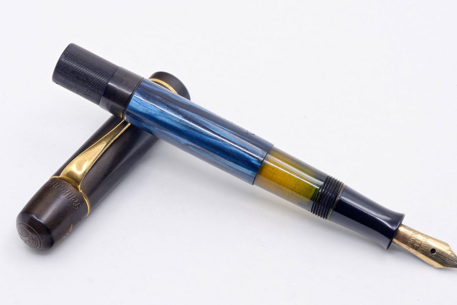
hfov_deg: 17.1
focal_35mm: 120
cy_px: 163
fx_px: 1524
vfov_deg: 11.4
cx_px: 240
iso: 800
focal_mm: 105
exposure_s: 1/4
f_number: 22
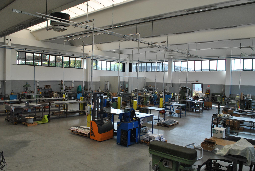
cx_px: 128
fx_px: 191
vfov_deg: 48.1
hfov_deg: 67.3
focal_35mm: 27
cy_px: 86
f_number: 8
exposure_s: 1/160
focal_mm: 18
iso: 400
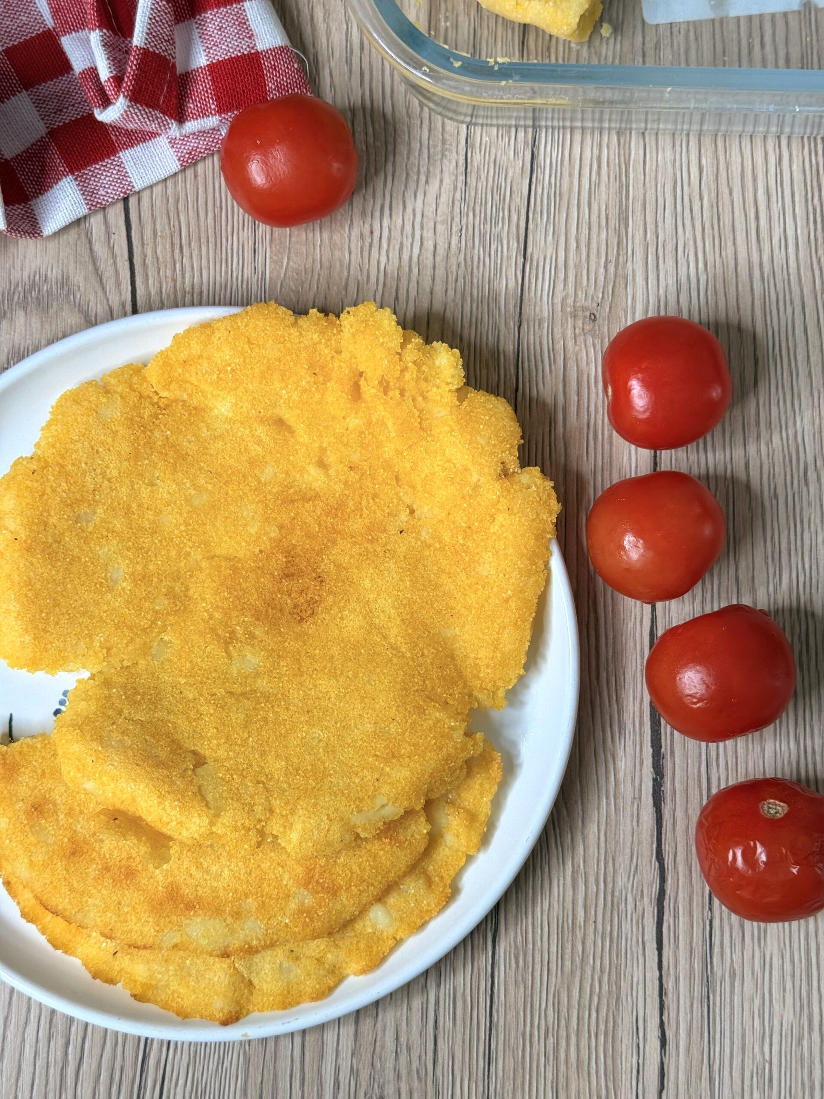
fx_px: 1523
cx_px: 412
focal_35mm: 48
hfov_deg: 30.3
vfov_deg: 39.7
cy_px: 550
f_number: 1.78
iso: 50
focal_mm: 6.76
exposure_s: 1/121
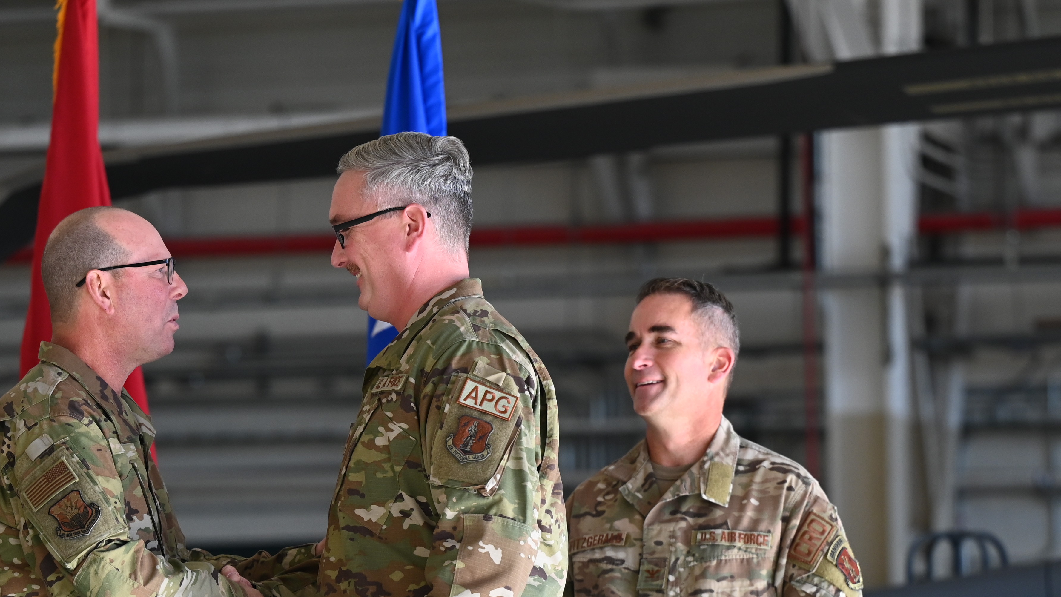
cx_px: 534
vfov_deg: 6.2
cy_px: 596
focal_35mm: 196
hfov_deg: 11.0
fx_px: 5514
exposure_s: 1/3200
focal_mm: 110
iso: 800
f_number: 2.8
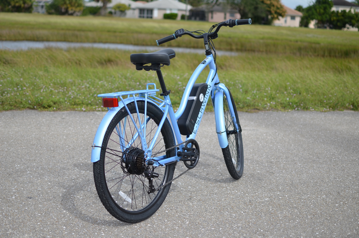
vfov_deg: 25.6
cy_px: 119
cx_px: 180
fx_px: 522
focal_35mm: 52
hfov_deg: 37.9
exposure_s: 1/3200
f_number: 2
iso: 100
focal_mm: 35
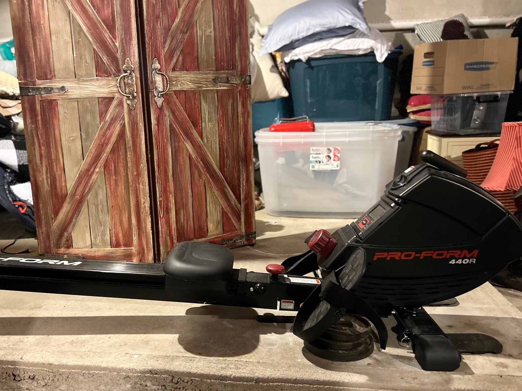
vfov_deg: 42.9
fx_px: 498
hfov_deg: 54.8
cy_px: 207
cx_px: 199
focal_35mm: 33
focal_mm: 5.7
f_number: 1.5
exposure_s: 1/30
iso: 500
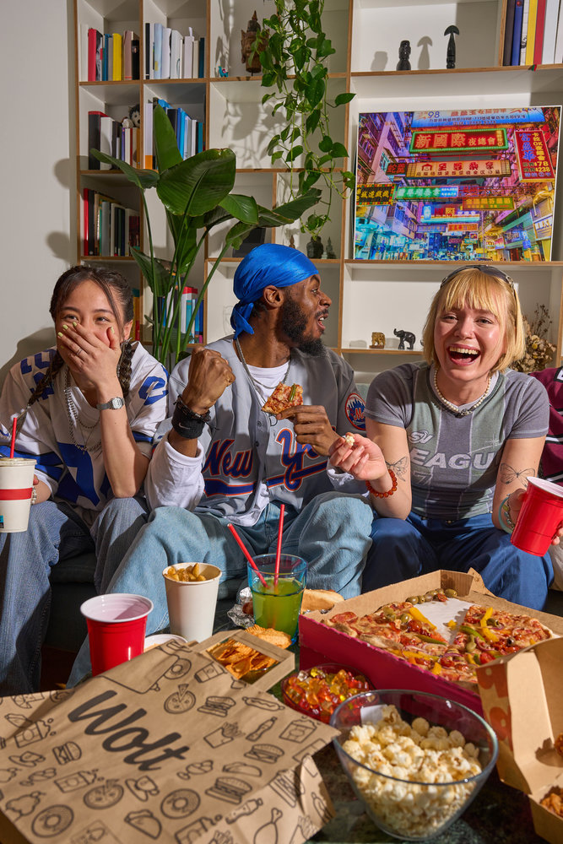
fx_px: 774
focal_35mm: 33
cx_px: 282
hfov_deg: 40.0
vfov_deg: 57.2
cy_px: 422
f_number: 7.1
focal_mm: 33
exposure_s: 1/200
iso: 400
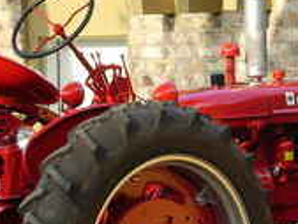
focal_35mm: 187
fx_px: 1611
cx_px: 196
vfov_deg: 7.9
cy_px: 162
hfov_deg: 10.6
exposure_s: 1/161
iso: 64
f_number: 4.3
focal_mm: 19.1
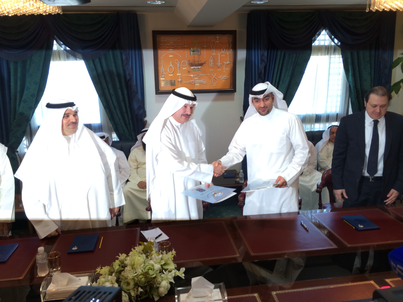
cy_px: 151
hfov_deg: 60.0
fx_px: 349
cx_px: 202
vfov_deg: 46.8
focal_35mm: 30
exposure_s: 1/30
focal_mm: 4.12
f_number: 2.2
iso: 40
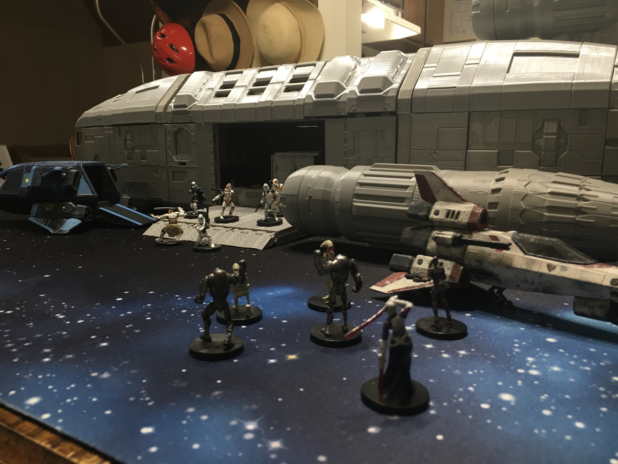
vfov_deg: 48.2
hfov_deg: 61.7
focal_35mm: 29
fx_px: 518
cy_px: 232
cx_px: 309
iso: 80
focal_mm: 4.15
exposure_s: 1/30
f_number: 2.2
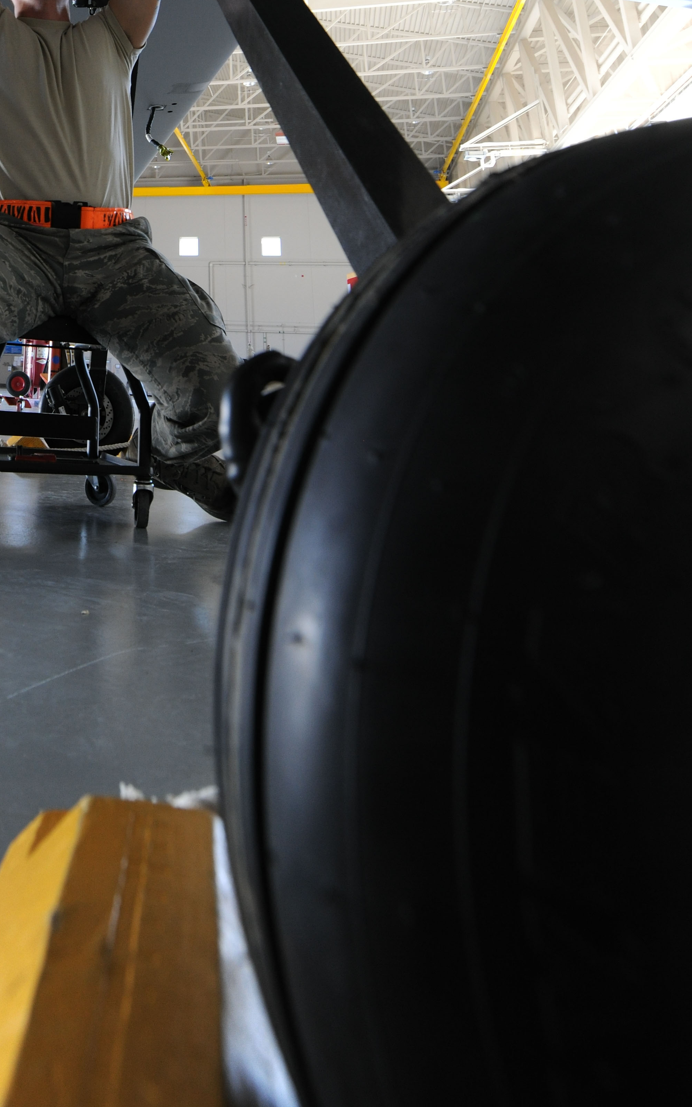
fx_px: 815
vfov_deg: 57.5
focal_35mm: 27
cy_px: 87
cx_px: 38
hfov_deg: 41.4
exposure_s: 1/60
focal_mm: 14
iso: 500
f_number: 5.6
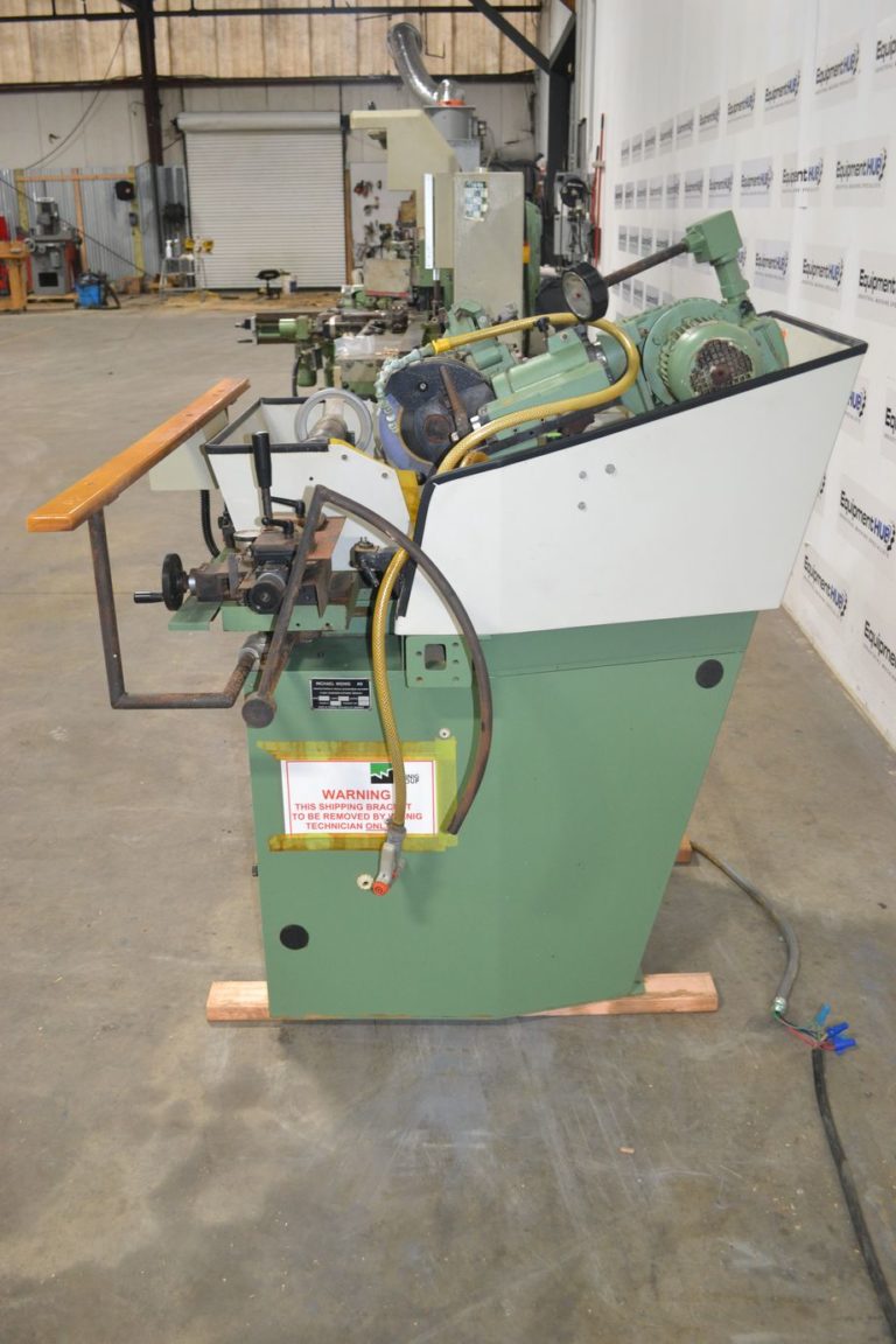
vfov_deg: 57.2
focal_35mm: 33
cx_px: 448
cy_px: 672
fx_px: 1232
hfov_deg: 40.0
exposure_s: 1/60
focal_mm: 22
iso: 1000
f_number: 3.8
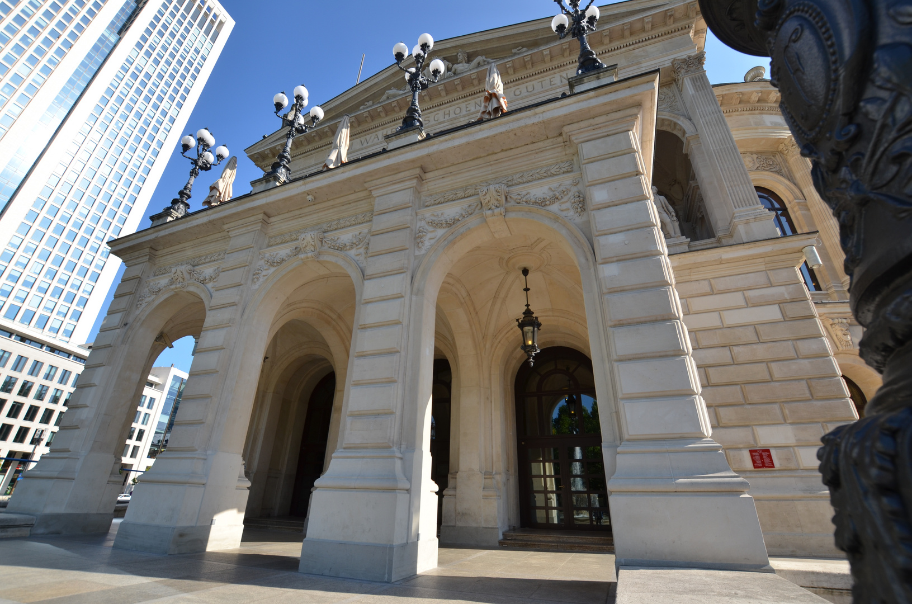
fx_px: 379
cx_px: 456
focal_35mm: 15
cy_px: 302
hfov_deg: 100.5
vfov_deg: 77.1
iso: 140
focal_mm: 10
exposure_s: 1/250
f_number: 8
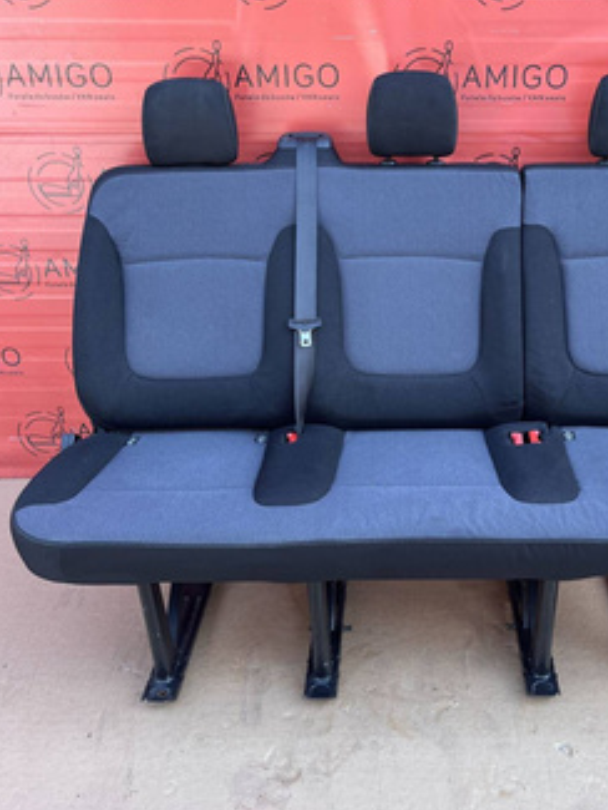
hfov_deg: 39.2
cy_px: 331
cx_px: 409
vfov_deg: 51.1
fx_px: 843
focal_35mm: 36
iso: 64
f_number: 1.6
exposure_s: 1/122
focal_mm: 5.1
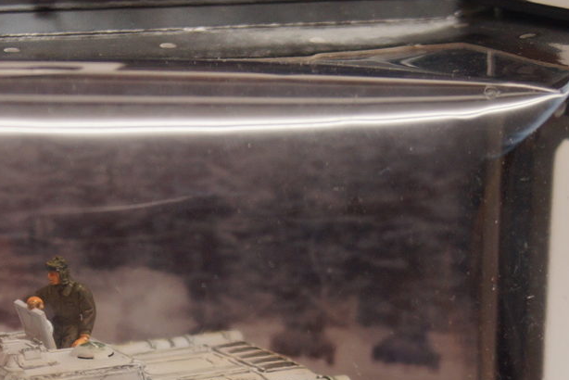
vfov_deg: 10.4
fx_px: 2056
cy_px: 416
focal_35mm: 130
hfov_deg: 15.6
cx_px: 63
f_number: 4
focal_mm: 26
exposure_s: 1/60
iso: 200
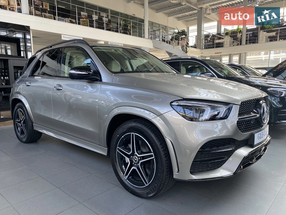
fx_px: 215
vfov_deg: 53.1
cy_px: 108
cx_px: 143
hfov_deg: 67.3
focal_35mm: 26
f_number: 1.8
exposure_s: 1/122
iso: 80
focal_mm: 4.25
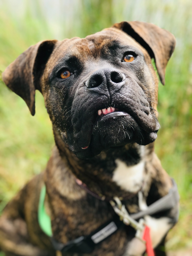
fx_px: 422
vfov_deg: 33.8
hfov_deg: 25.7
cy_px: 128
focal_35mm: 57
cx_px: 96
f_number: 2.8
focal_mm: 6.6
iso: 20
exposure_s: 1/162
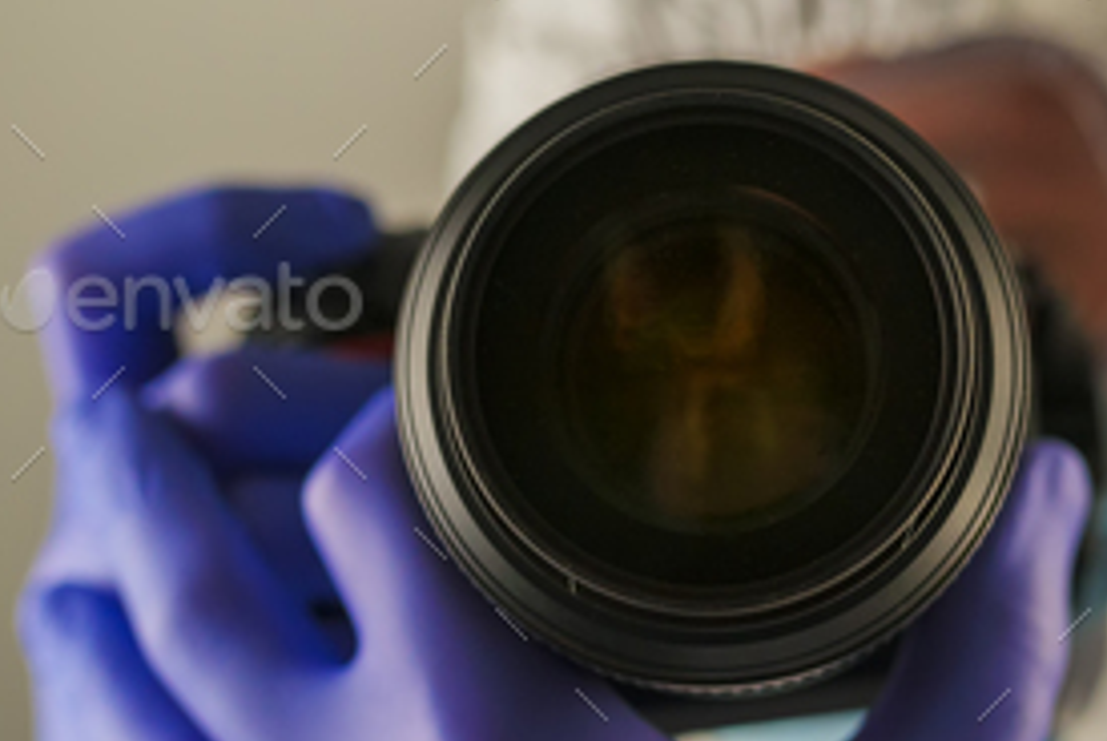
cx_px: 773
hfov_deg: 26.7
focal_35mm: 75
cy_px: 491
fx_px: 2309
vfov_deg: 18.2
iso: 200
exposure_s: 1/125
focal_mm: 35
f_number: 3.2
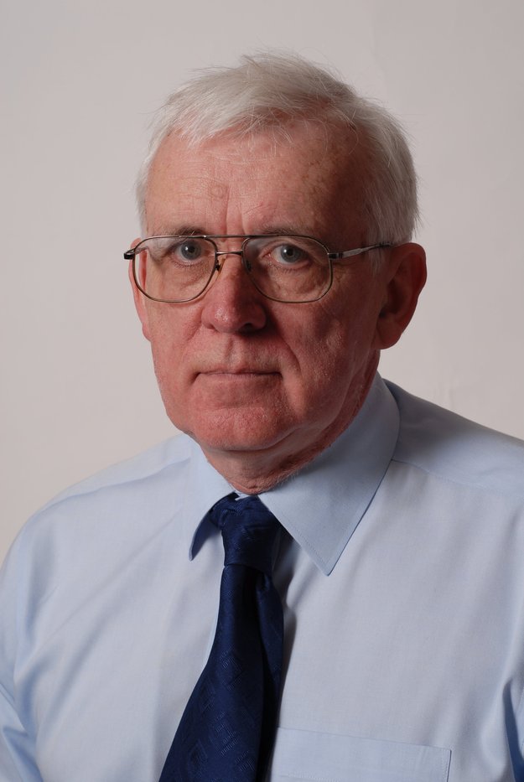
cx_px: 262
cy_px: 391
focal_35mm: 75
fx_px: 1632
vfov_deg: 27.0
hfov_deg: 18.2
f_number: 8
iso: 100
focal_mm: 50
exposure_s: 1/160
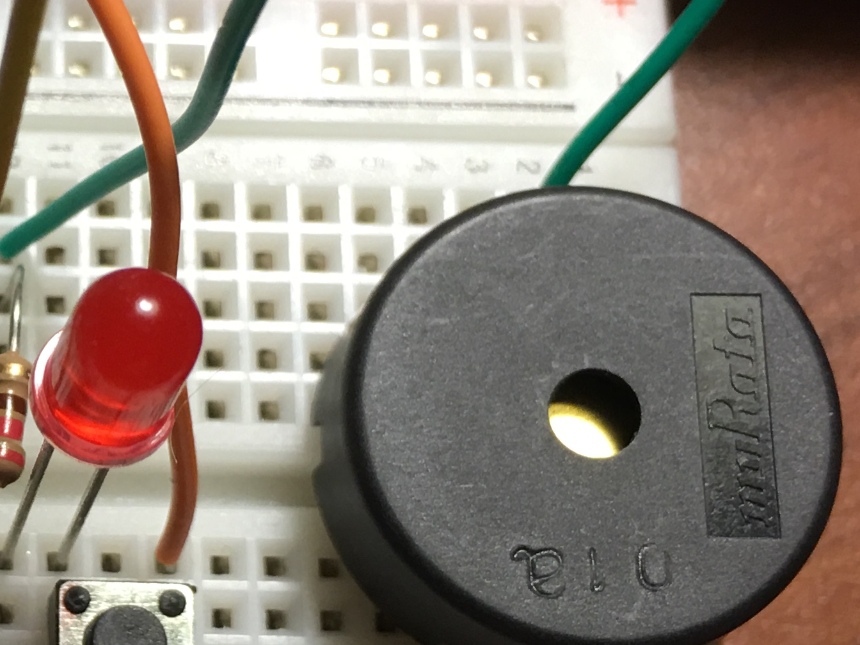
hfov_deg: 21.2
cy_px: 463
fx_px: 2161
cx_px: -120
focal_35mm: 87
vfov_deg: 16.9
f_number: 2.2
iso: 25
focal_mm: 4.15
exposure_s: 1/15
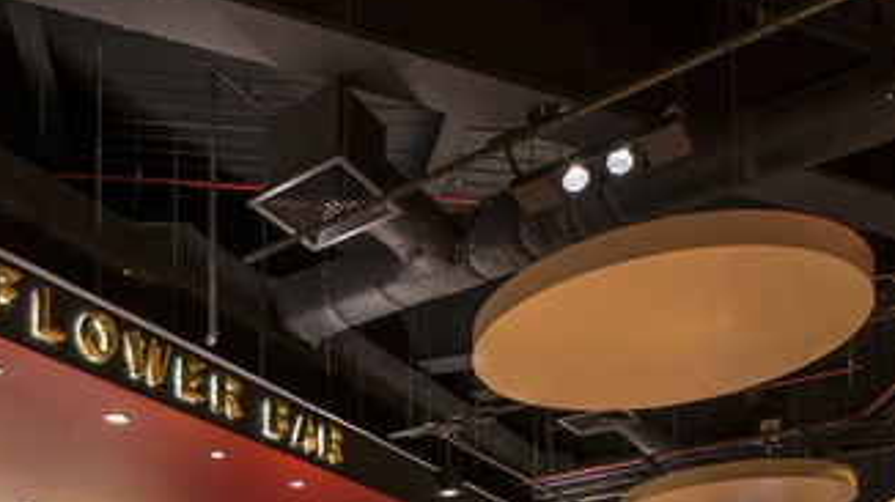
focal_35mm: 36
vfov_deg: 25.3
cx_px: 259
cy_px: 743
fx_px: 854
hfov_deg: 53.6
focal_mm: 16
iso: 100
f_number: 8
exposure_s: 3
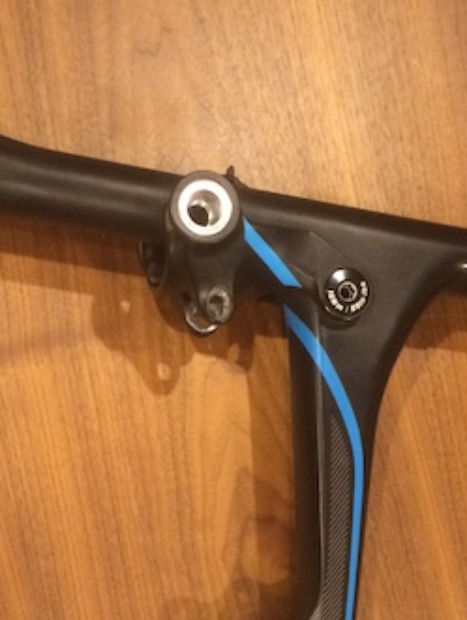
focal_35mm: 70
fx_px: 1257
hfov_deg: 20.8
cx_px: 86
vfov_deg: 26.4
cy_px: 611
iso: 200
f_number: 2.2
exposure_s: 1/30
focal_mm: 4.15
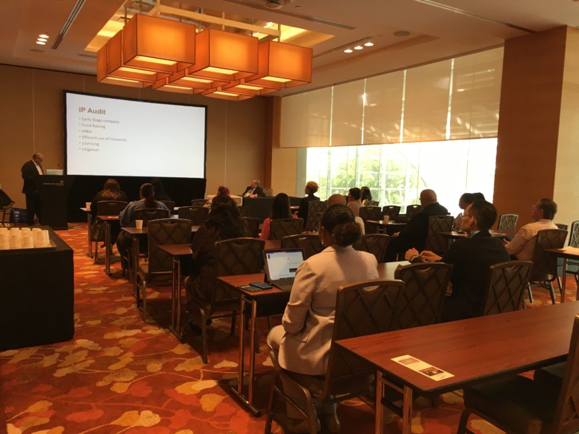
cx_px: 290
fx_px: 485
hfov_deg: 61.7
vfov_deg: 48.2
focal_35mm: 29
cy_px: 217
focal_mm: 4.15
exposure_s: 1/33
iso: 40
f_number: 2.2
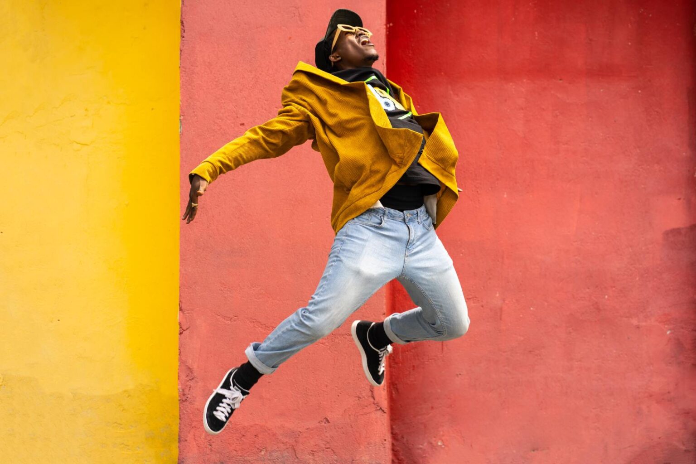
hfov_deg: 23.9
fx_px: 1643
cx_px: 348
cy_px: 232
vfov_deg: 16.1
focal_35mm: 85
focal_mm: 85
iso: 200
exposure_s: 1/1000
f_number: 3.5
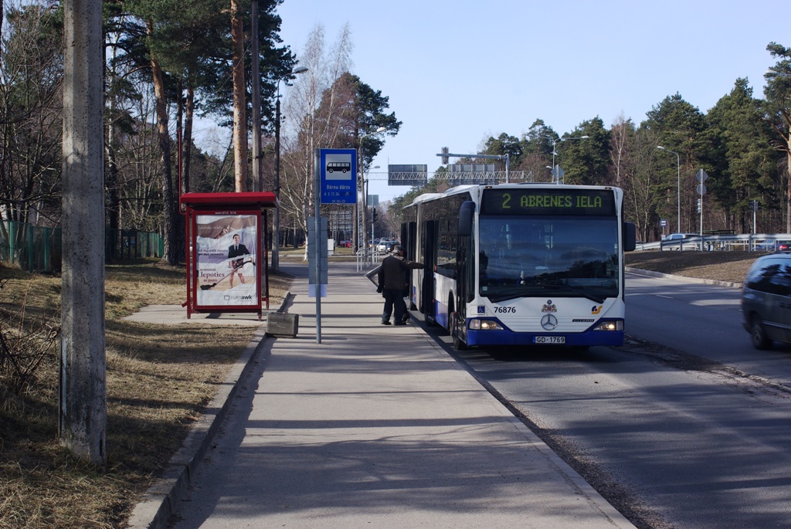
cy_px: 264
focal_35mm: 58
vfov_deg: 23.2
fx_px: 1287
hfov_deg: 34.2
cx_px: 396
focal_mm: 39
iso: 100
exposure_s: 1/60
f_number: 8
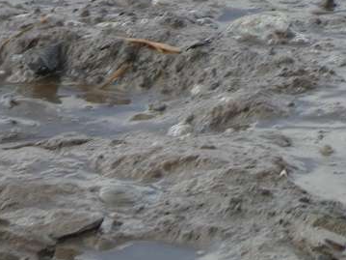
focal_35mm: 3257
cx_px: 461
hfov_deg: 0.6
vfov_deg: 0.5
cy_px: -78
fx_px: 32544
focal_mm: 209.4
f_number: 5.8
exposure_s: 1/160
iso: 80
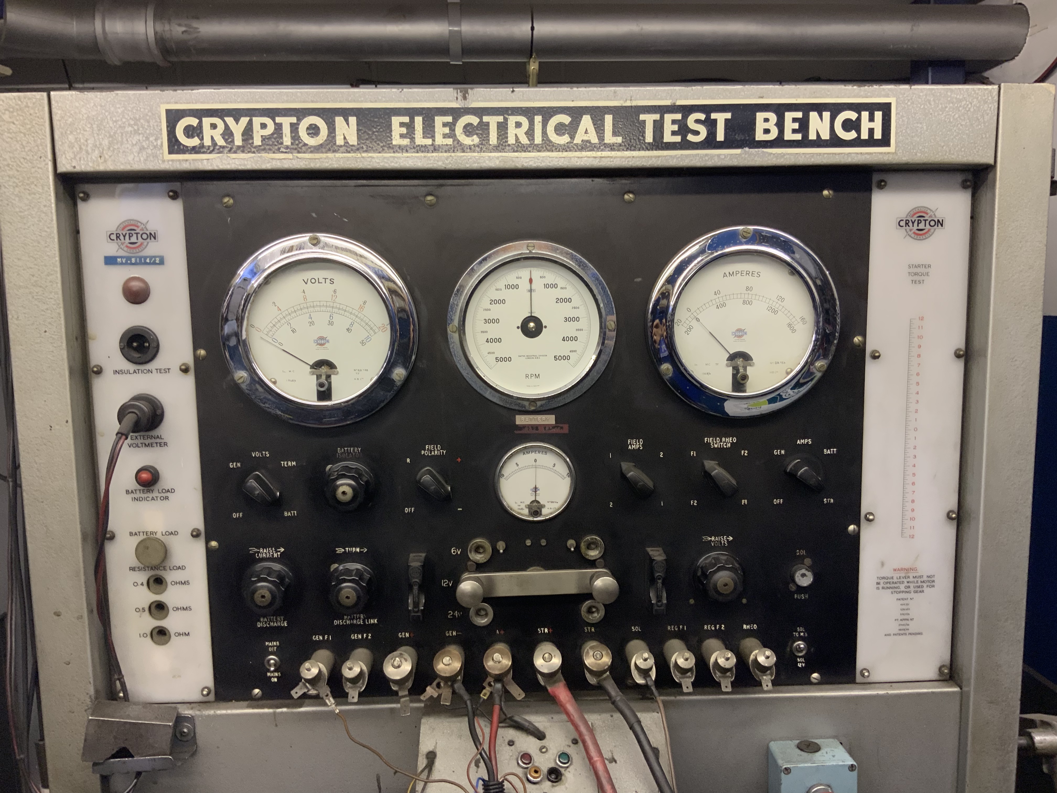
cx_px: 528
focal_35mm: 29
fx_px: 886
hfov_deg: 61.7
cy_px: 396
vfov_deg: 48.2
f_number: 1.8
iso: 100
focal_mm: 3
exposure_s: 1/50
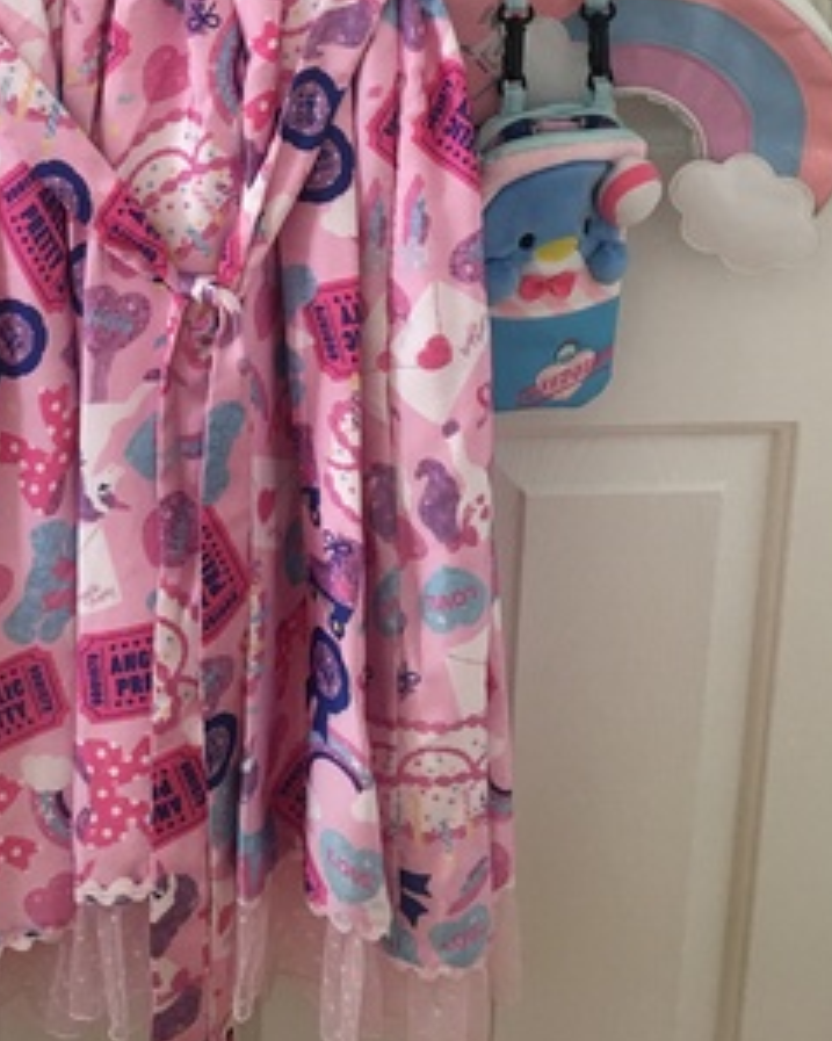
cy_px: -44
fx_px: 1879
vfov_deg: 28.7
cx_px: 188
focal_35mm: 61
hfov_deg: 24.6
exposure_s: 1/15
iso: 32
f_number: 2.2
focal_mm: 4.15
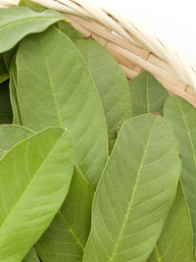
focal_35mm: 161
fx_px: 1213
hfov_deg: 9.2
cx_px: 36
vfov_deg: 12.3
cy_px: 210
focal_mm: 35
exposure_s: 1/60
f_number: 11
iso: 100
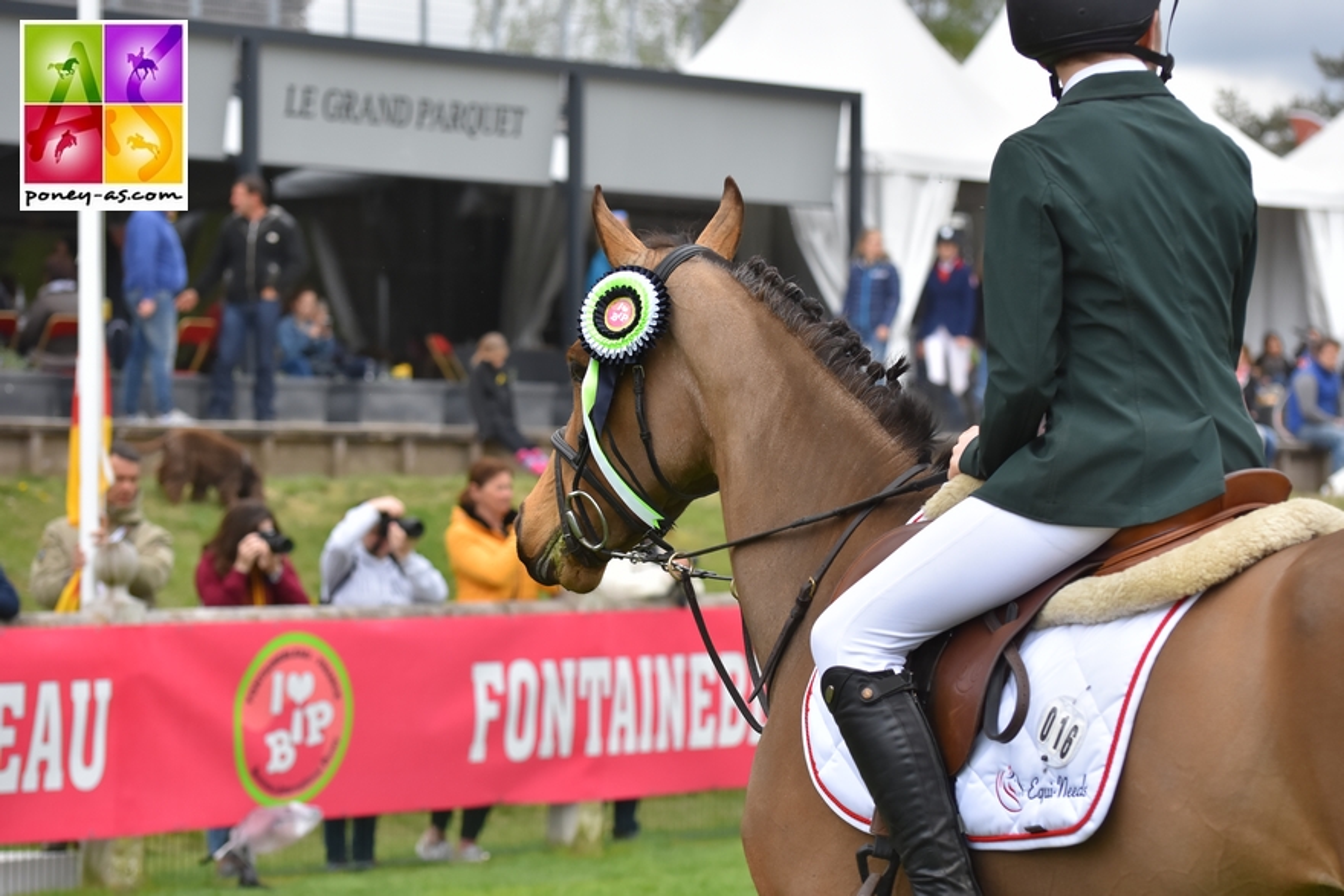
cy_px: 448
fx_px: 5321
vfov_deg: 9.6
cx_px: 672
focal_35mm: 142
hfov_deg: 14.4
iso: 640
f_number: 4.5
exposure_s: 1/1000
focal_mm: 95
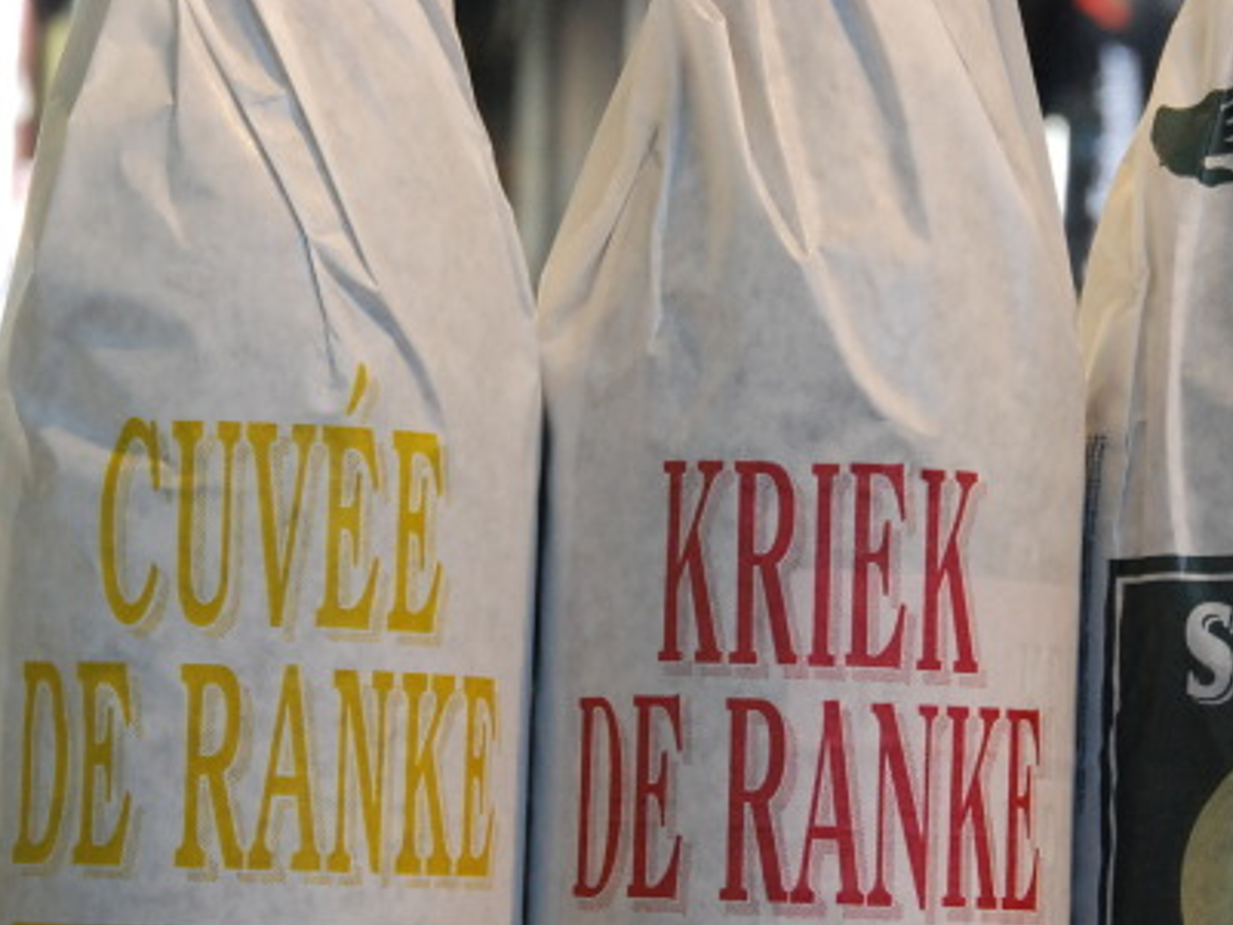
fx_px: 7795
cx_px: 756
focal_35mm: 219
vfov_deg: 6.8
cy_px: 636
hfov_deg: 9.0
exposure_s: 1/8
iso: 1600
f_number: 13
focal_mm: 95
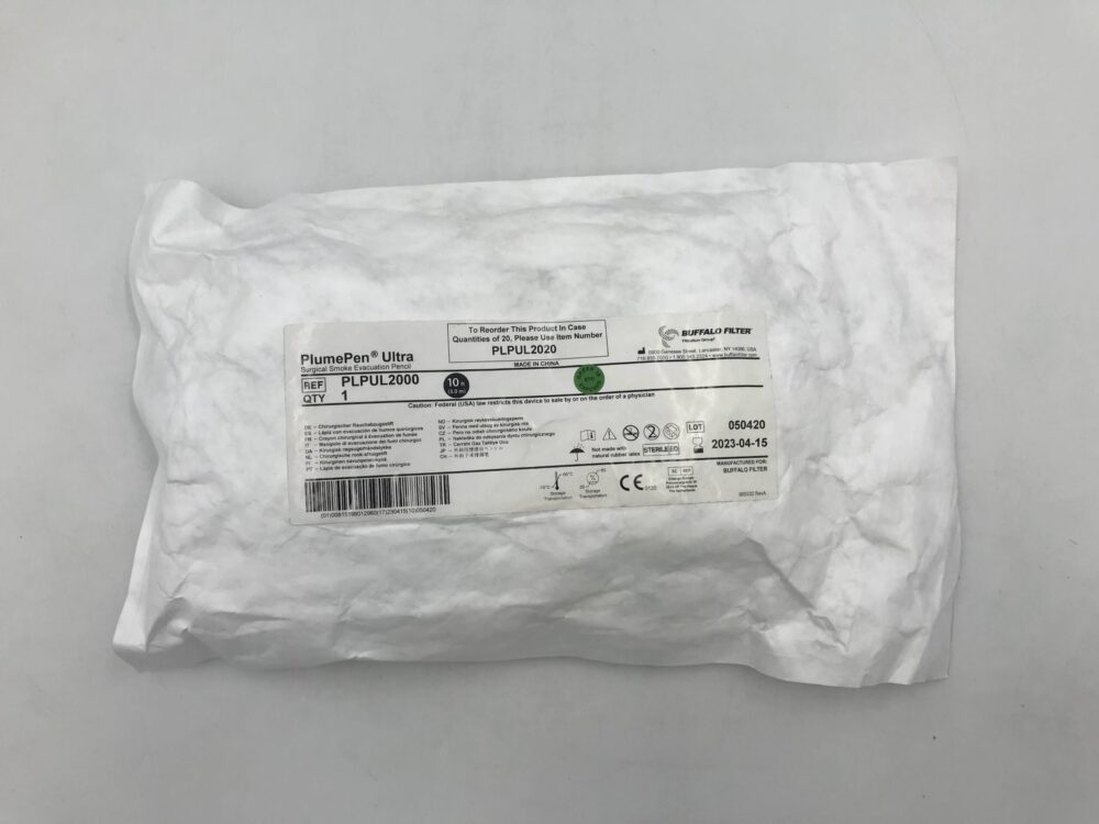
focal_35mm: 28
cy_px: 412
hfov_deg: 63.4
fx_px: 889
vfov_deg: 49.7
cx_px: 550
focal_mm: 3.99
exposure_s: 1/130
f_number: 1.8
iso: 20
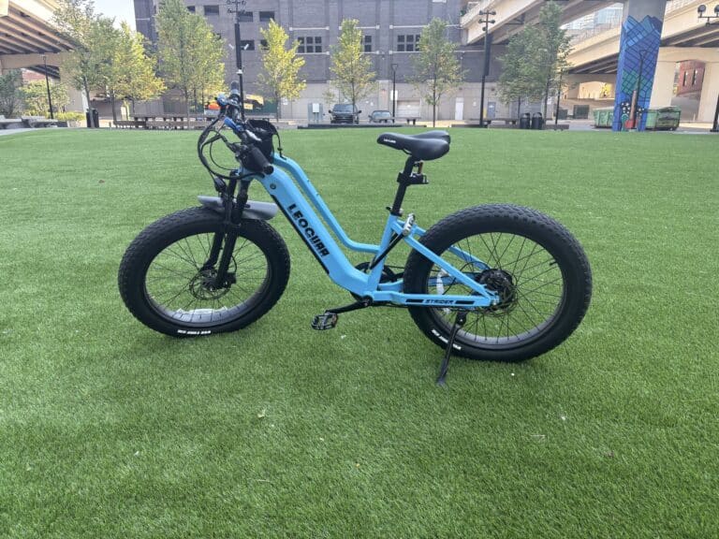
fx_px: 540
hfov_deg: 67.3
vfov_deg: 53.1
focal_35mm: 26
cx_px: 360
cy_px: 270
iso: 40
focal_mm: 5.96
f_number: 1.6
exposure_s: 1/239
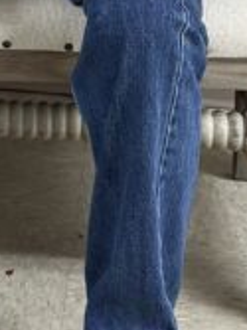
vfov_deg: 8.8
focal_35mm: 211
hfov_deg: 6.9
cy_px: -337
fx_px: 2010
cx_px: -168
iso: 250
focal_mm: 6.86
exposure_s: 1/60
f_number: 1.78
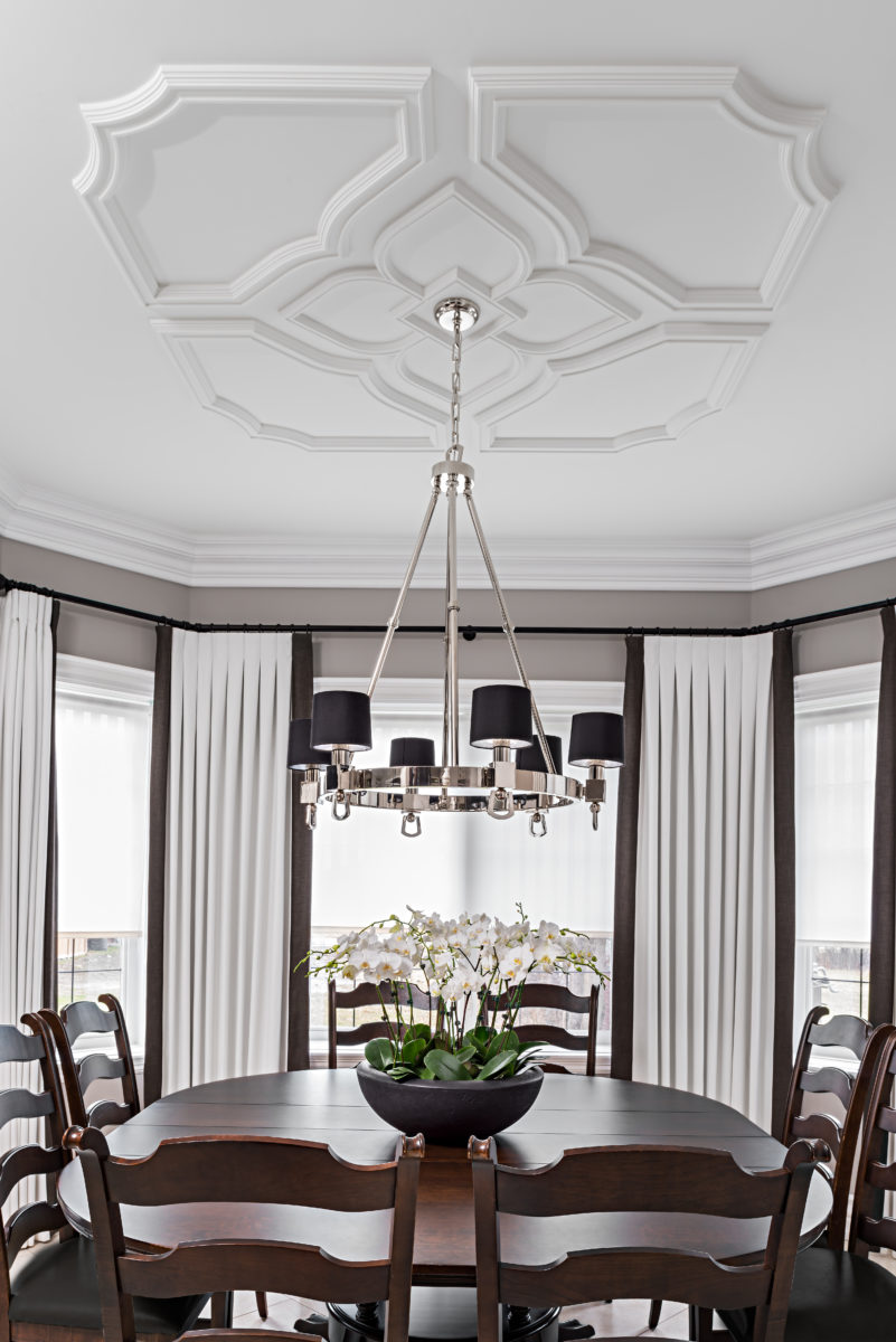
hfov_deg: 53.2
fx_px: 895
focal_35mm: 24
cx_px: 448
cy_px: 671
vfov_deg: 73.7
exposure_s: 1.3
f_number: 13
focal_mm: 24
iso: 160
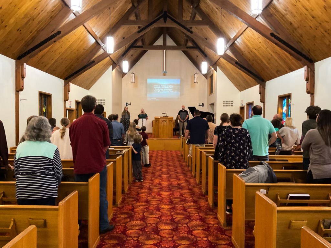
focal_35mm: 29
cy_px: 124
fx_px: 277
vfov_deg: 48.2
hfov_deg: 61.7
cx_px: 166
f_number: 1.8
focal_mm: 3
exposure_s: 1/30
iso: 320
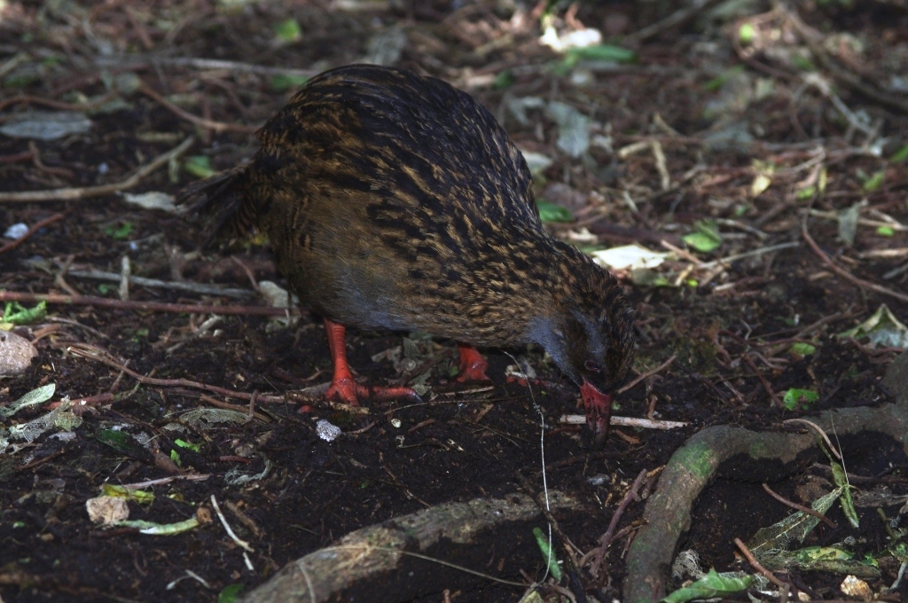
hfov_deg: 12.0
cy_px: 302
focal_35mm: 172
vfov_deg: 8.0
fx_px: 4333
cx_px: 454
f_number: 8
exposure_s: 1/60
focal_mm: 115
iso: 200
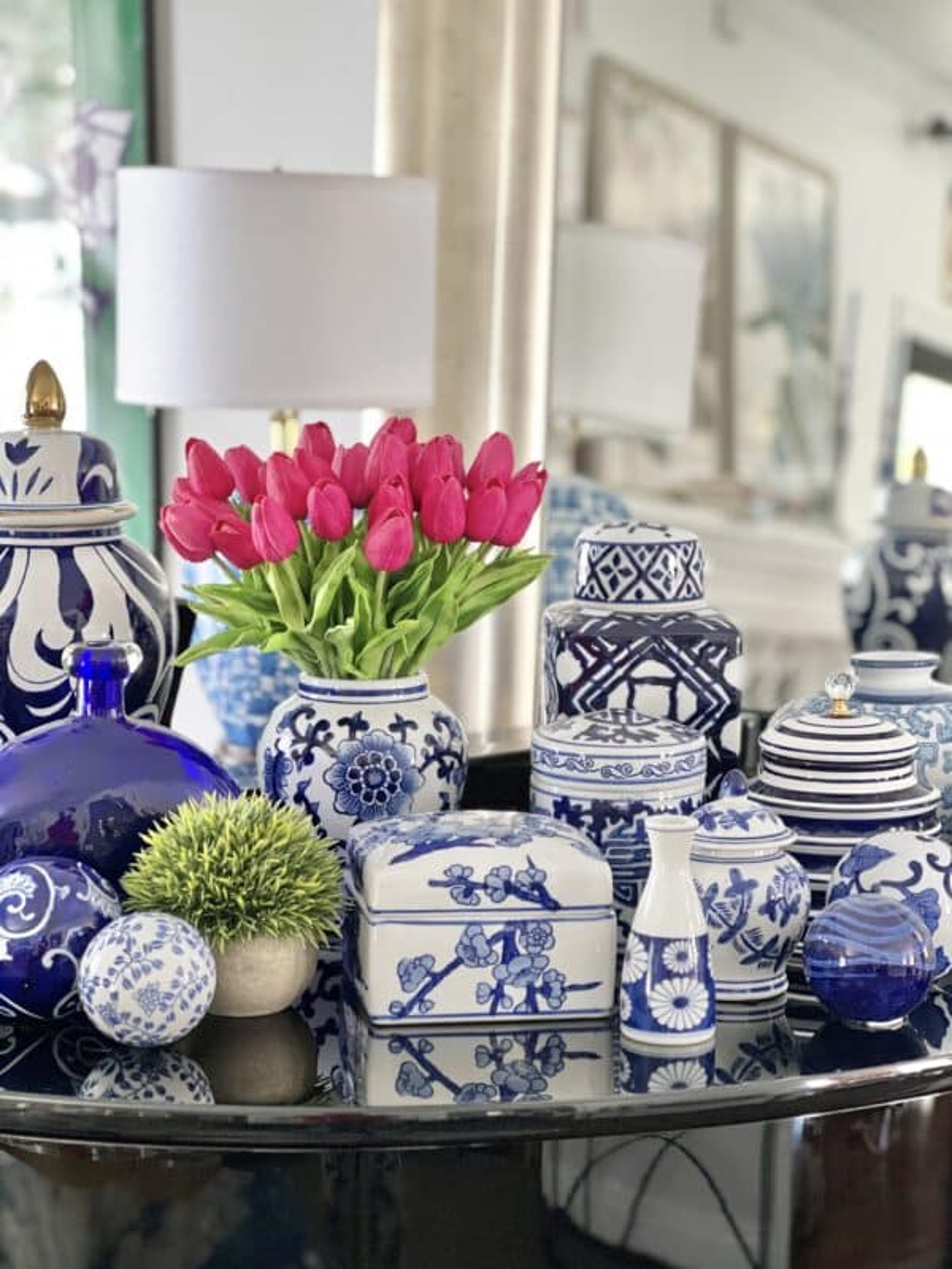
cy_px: 634
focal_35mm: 77
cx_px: 476
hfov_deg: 19.1
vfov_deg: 25.3
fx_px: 2824
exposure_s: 1/40
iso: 160
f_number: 2.8
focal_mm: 9
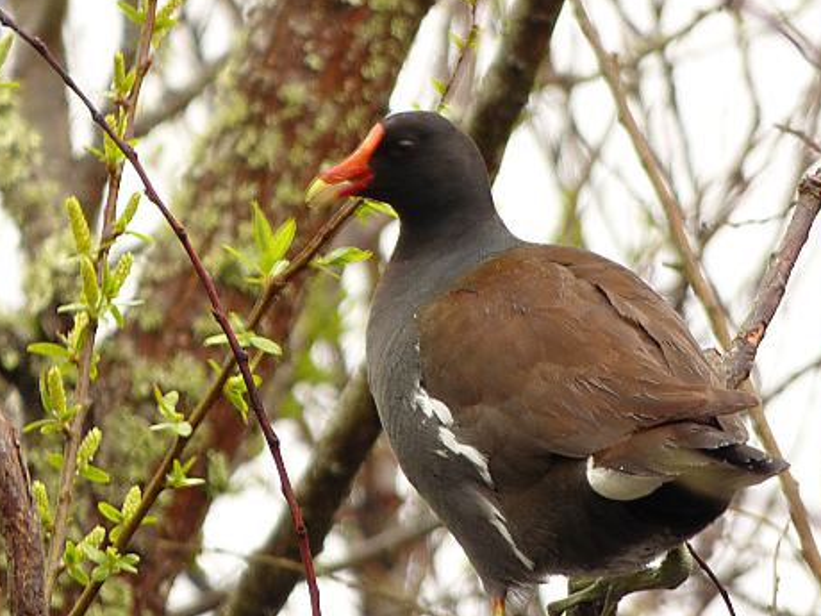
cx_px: 477
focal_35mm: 1670
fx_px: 39608
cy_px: 334
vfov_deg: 0.9
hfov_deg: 1.2
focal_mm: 215
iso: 200
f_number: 5.9
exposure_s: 1/60
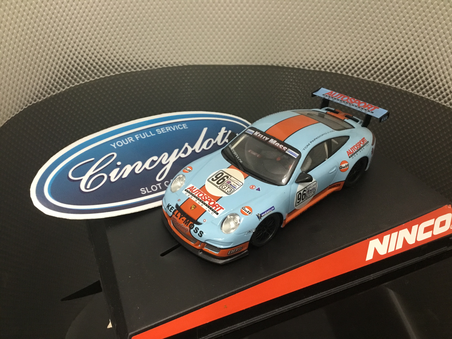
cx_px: 226
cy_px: 170
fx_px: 405
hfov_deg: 58.4
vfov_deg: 45.4
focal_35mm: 31
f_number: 2.4
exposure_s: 1/24
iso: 200
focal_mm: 3.3
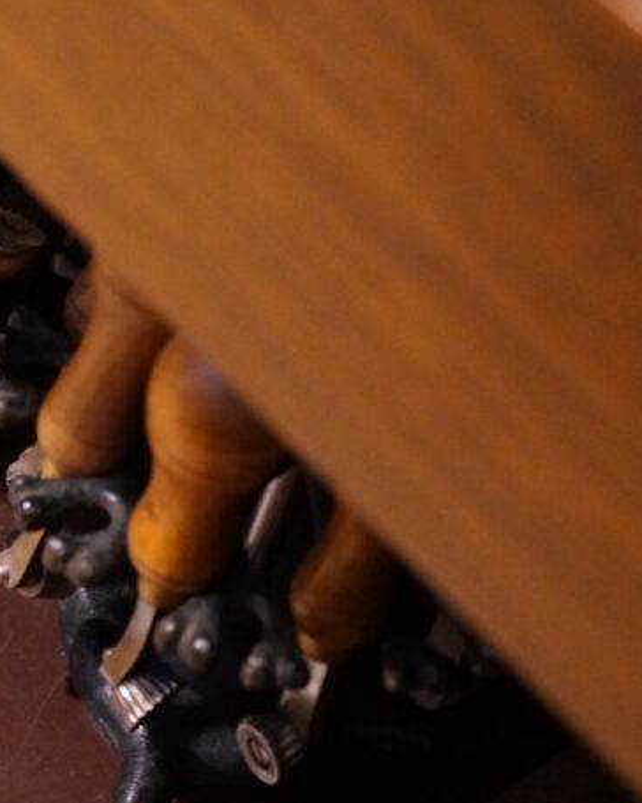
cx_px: -314
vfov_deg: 17.3
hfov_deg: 13.1
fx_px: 2636
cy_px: 350
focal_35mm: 111
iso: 6400
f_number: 3.5
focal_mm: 35
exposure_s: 1/60
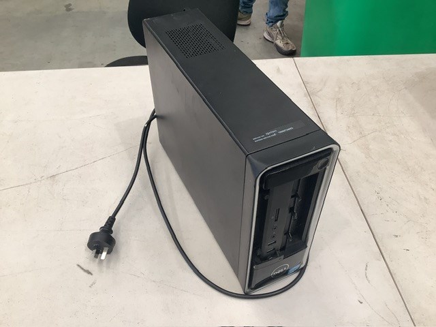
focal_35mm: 31
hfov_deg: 58.4
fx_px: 390
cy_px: 164
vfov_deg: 45.4
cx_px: 218
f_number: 2.4
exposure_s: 1/50
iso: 64
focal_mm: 3.3
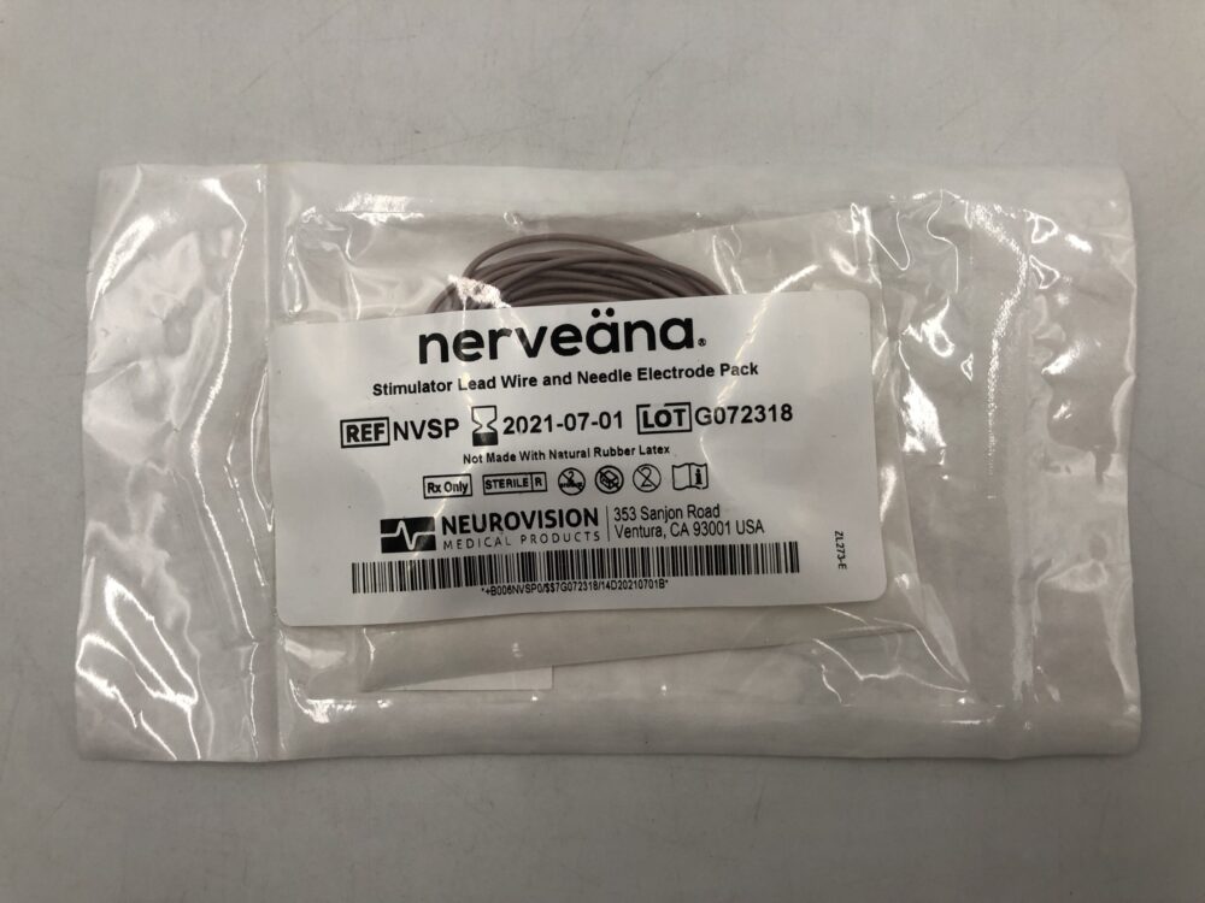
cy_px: 452
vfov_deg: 49.7
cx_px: 602
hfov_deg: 63.4
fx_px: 975
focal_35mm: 28
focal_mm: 3.99
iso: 25
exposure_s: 1/40
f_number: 1.8
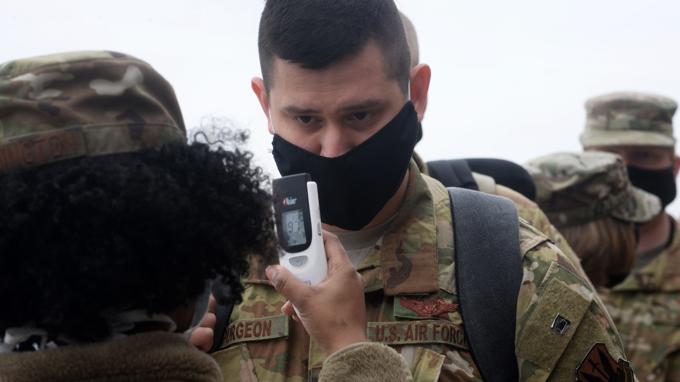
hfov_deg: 14.0
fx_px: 2777
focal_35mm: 154
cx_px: 337
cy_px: 179
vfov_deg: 7.9
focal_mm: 140
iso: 320
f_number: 13
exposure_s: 1/160
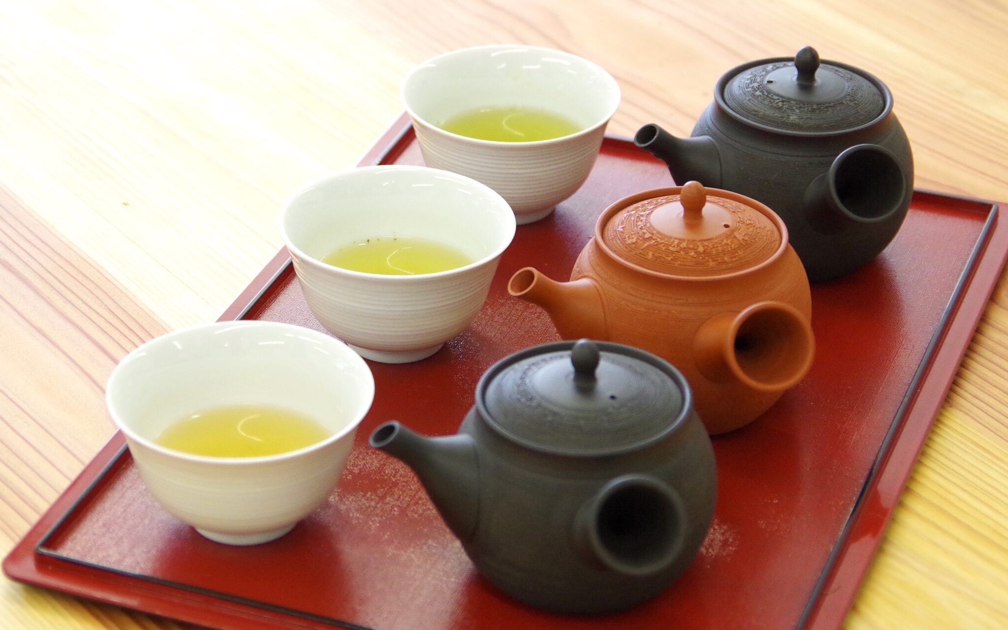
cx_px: 505
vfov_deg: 14.2
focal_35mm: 92
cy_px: 327
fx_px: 2527
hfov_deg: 22.6
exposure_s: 1/125
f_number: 4.5
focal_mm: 60
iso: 2000
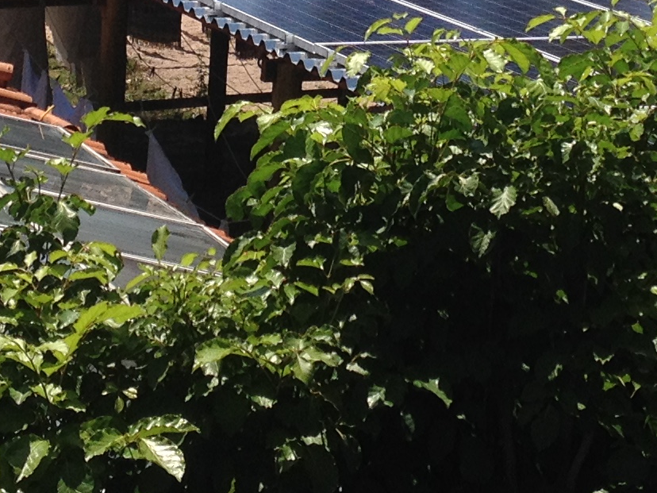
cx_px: 438
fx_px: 2619
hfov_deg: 14.3
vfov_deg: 10.5
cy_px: -142
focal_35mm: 138
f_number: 2.4
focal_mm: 4.28
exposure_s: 1/2762
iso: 50
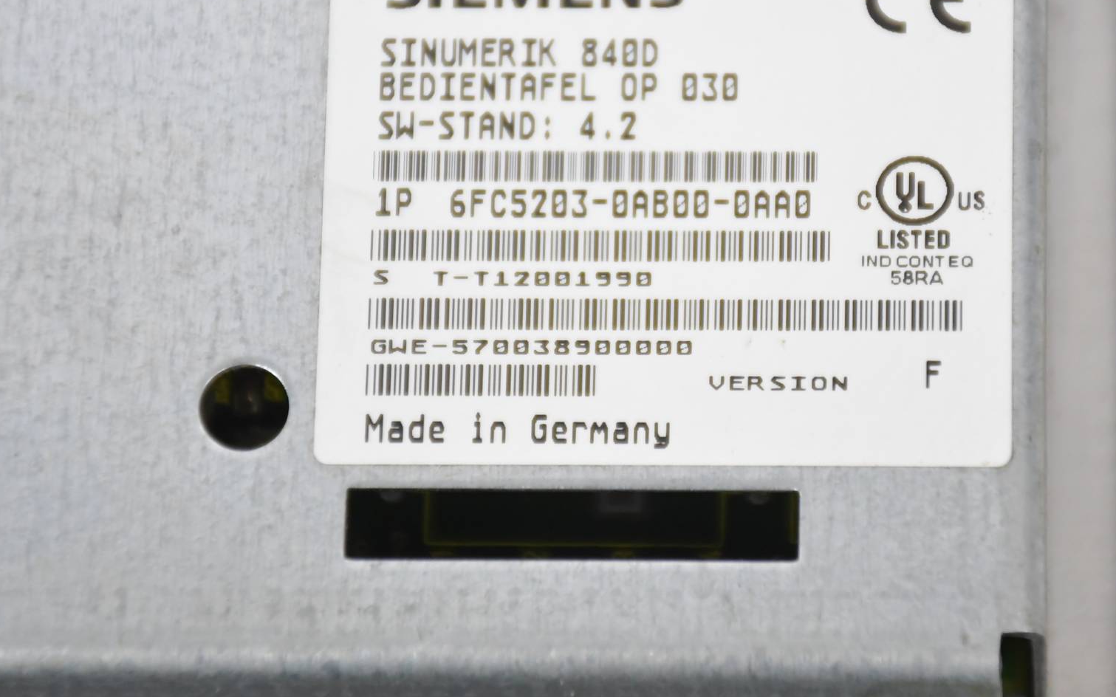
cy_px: 202
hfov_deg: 6.9
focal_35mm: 306
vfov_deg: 4.3
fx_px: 9306
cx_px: 648
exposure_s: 1/250
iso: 2200
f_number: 5.6
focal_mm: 140
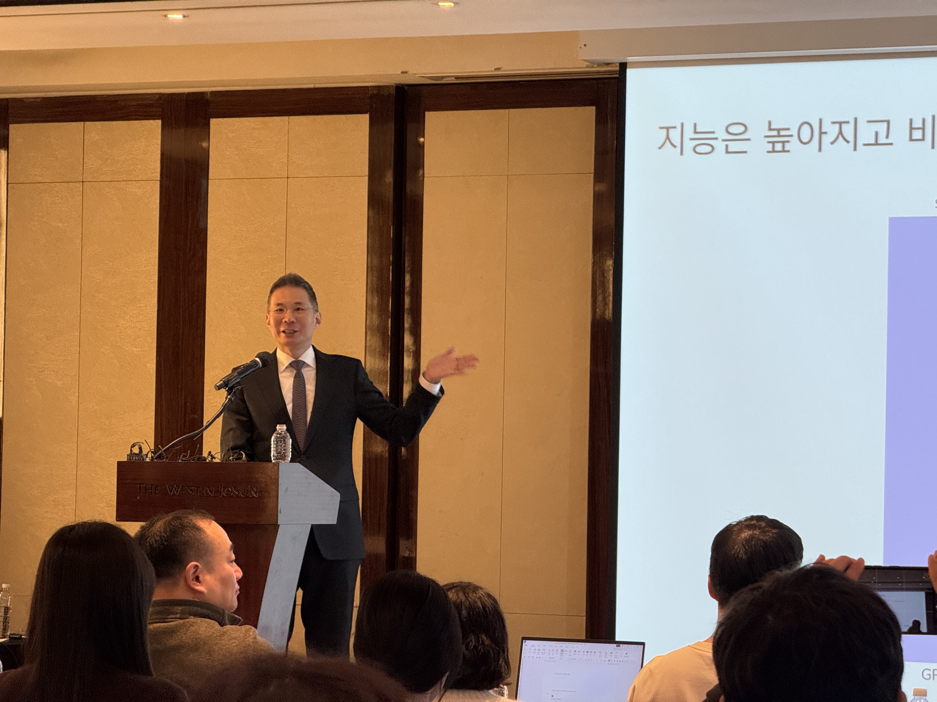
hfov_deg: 16.4
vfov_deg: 12.3
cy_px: 351
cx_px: 468
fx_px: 3248
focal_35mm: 120
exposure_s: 1/60
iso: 320
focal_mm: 15.66
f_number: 2.8
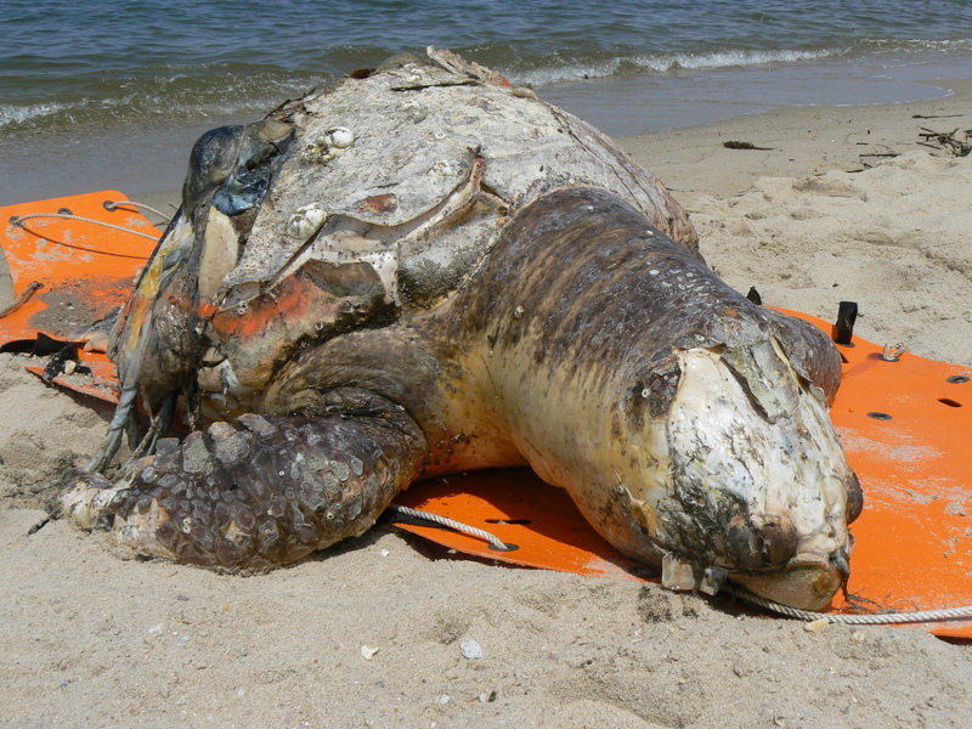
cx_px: 486
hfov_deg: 44.8
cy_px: 364
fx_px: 1179
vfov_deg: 34.3
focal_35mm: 42
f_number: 8
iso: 80
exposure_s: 1/640
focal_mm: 7
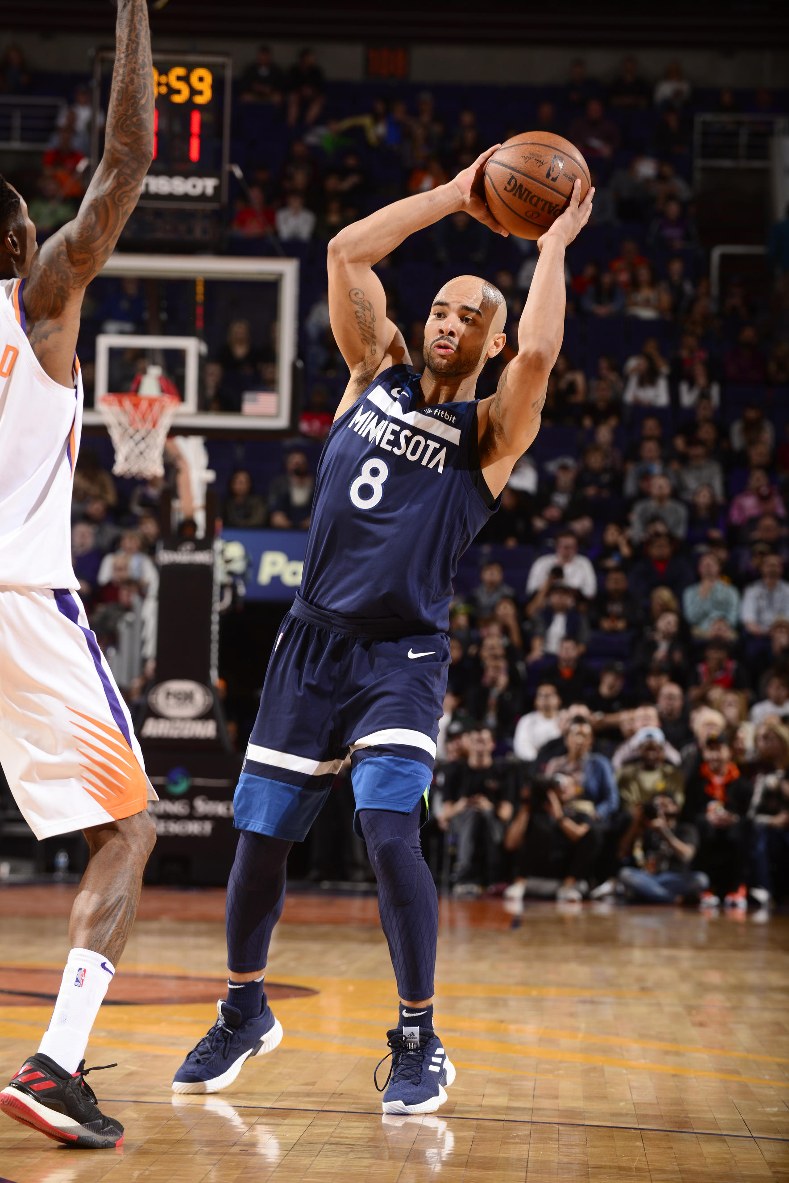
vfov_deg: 15.2
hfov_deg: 10.2
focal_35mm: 135
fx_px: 4435
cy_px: 592
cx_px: 394
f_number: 5.6
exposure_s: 1/250
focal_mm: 135
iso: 250
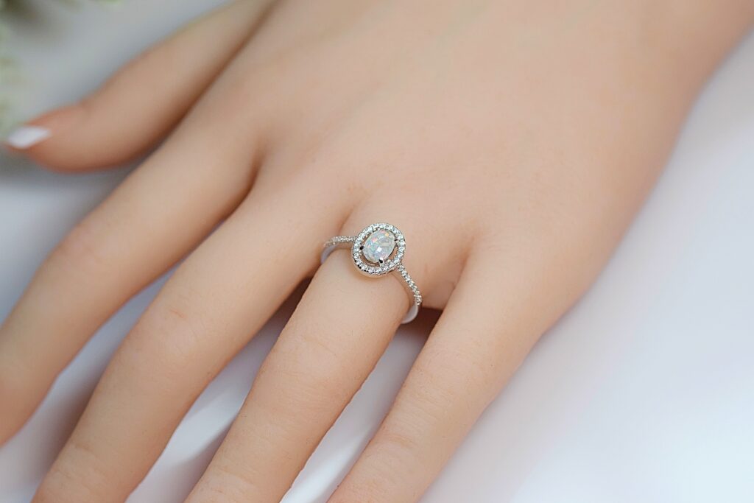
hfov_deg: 13.0
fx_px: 3299
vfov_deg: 8.7
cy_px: 252
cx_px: 377
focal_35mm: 158
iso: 560
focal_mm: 105
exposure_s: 1/125
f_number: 5.6
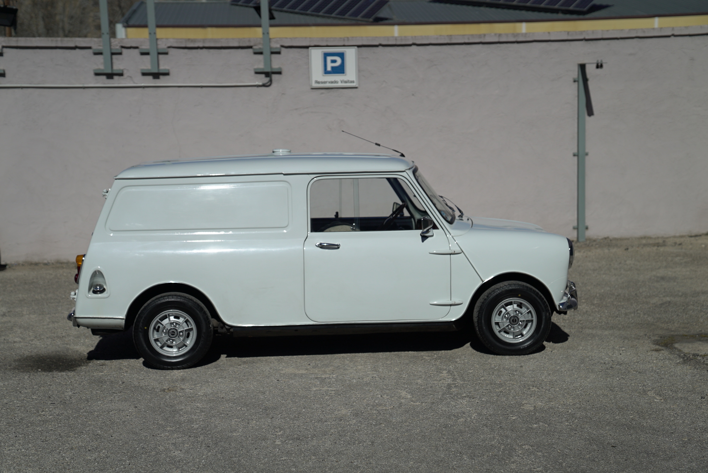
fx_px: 1141
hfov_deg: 34.5
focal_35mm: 58
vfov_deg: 23.4
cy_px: 236
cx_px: 354
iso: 100
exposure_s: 1/5000
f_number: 2.8
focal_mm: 58
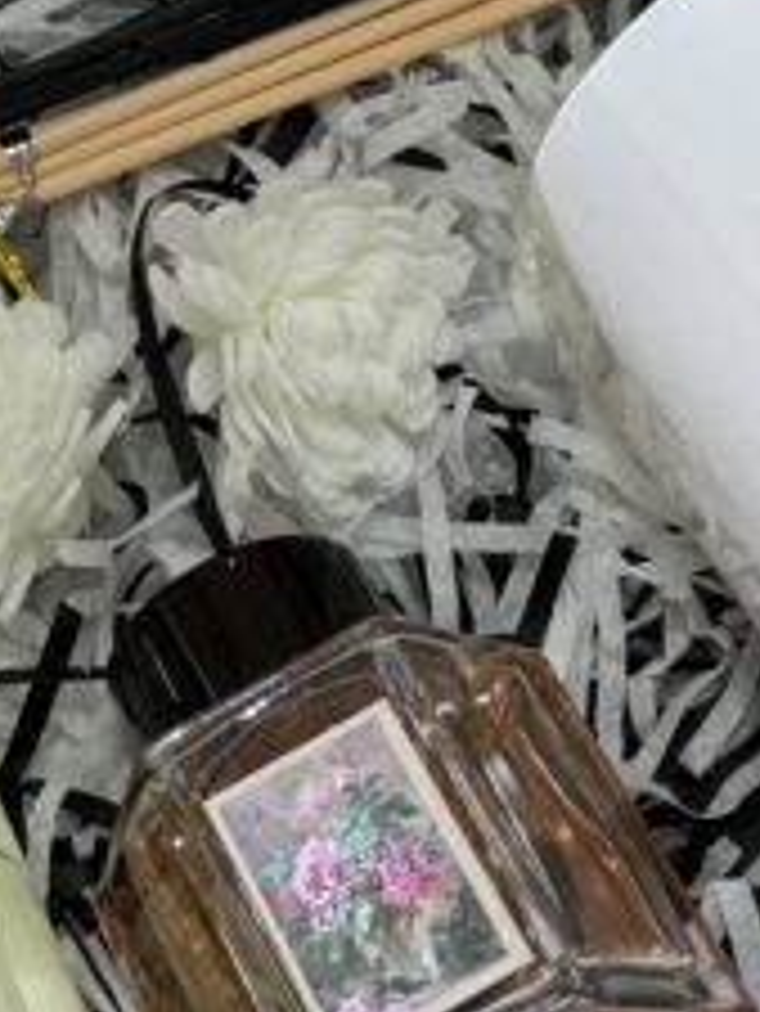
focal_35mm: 109
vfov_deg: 18.0
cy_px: 373
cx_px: 477
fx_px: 3188
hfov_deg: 13.6
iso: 50
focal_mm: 6.76
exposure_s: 1/100
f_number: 1.78
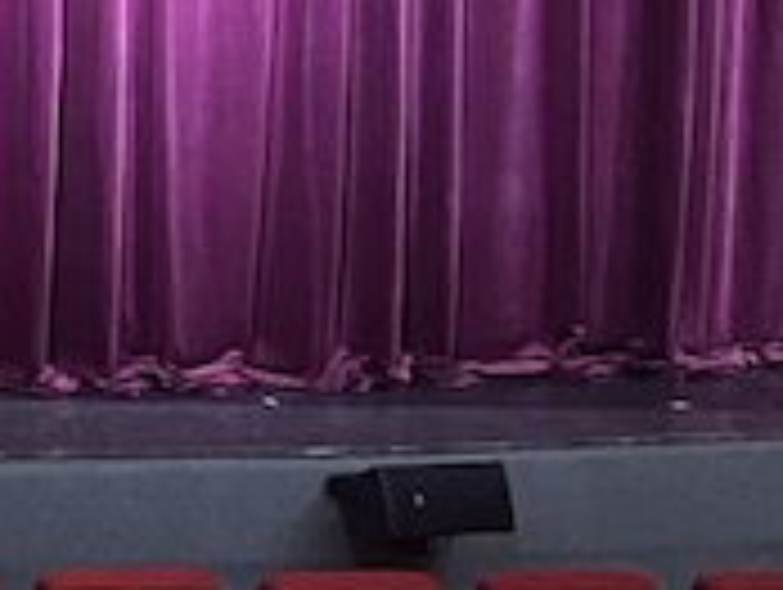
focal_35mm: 153
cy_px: -257
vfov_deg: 9.5
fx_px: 3466
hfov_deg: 11.3
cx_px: -940
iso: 800
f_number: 1.6
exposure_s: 1/29
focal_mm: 5.1
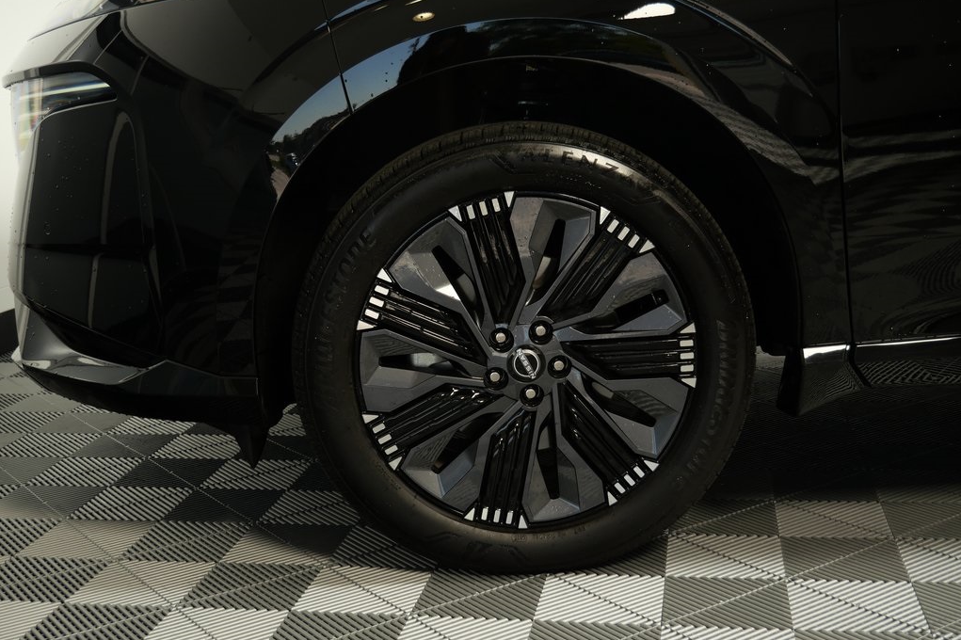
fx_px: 1281
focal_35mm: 48
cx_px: 480
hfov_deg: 41.1
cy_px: 326
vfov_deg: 28.1
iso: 250
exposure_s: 1/250
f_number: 4.3
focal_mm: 23
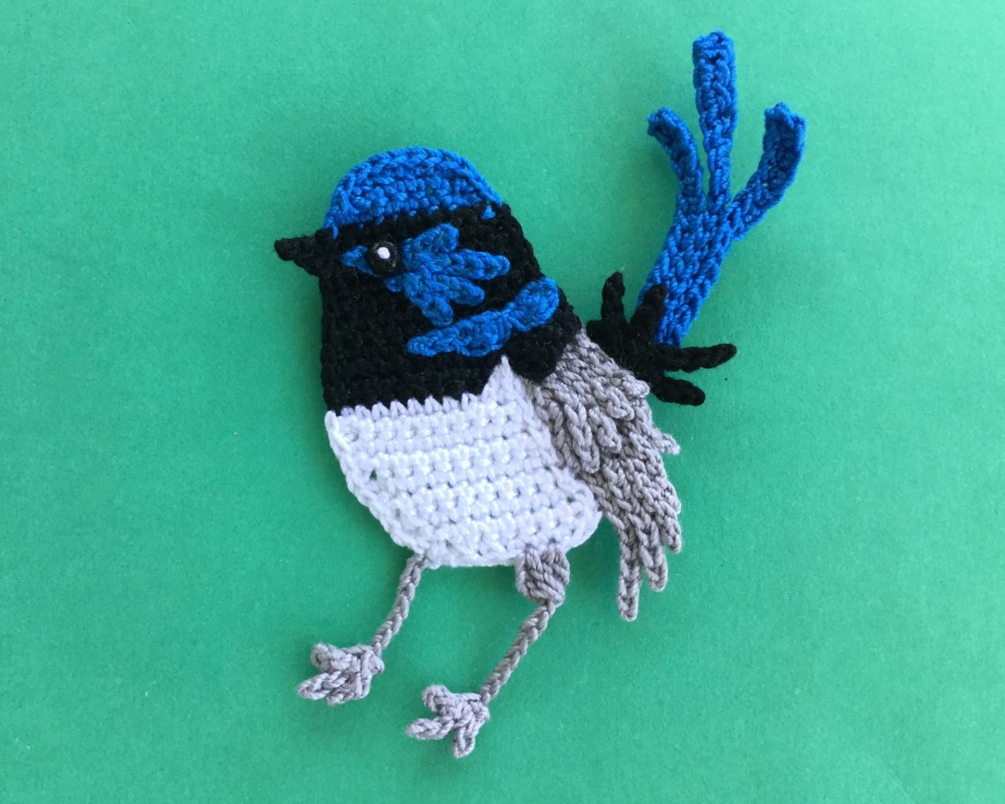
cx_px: 479
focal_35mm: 33
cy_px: 395
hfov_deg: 54.2
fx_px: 982
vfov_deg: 44.6
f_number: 2.4
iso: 40
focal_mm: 3.3
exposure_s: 1/33
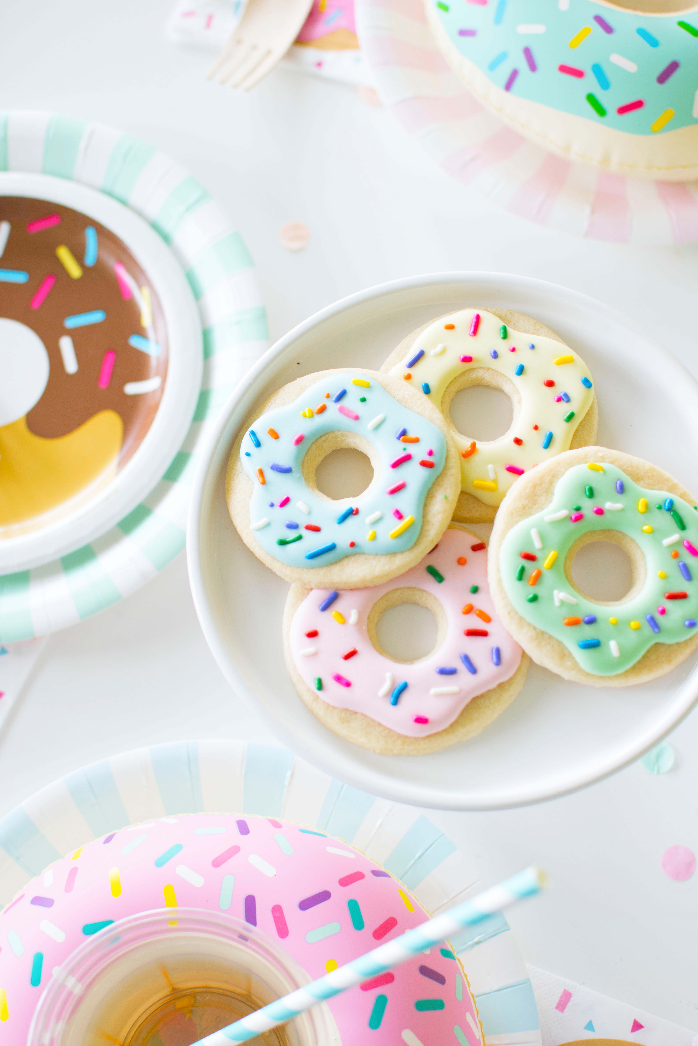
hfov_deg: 25.8
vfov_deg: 37.9
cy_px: 523
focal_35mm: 52
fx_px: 1527
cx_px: 349
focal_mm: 35
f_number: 3.2
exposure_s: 1/60
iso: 200
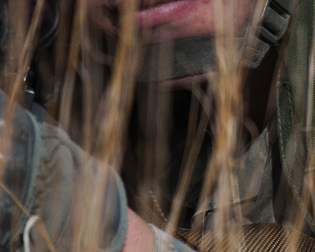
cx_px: 226
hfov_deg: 1.0
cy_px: 5
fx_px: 18880
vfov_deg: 0.8
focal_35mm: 2025
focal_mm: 400
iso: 800
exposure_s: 1/1000
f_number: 9
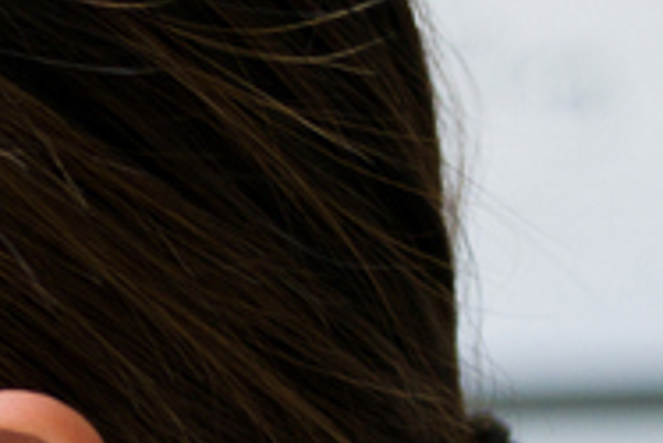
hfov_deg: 7.4
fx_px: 4331
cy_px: 1116
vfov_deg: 5.6
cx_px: -1548
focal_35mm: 235
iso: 400
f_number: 1.8
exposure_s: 1/125
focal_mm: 35
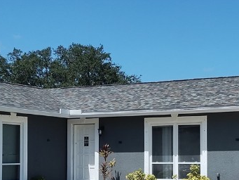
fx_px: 518
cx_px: 182
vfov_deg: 19.5
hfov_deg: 25.6
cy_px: 134
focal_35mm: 75
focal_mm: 4.71
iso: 103
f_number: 1.7
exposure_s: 1/5787
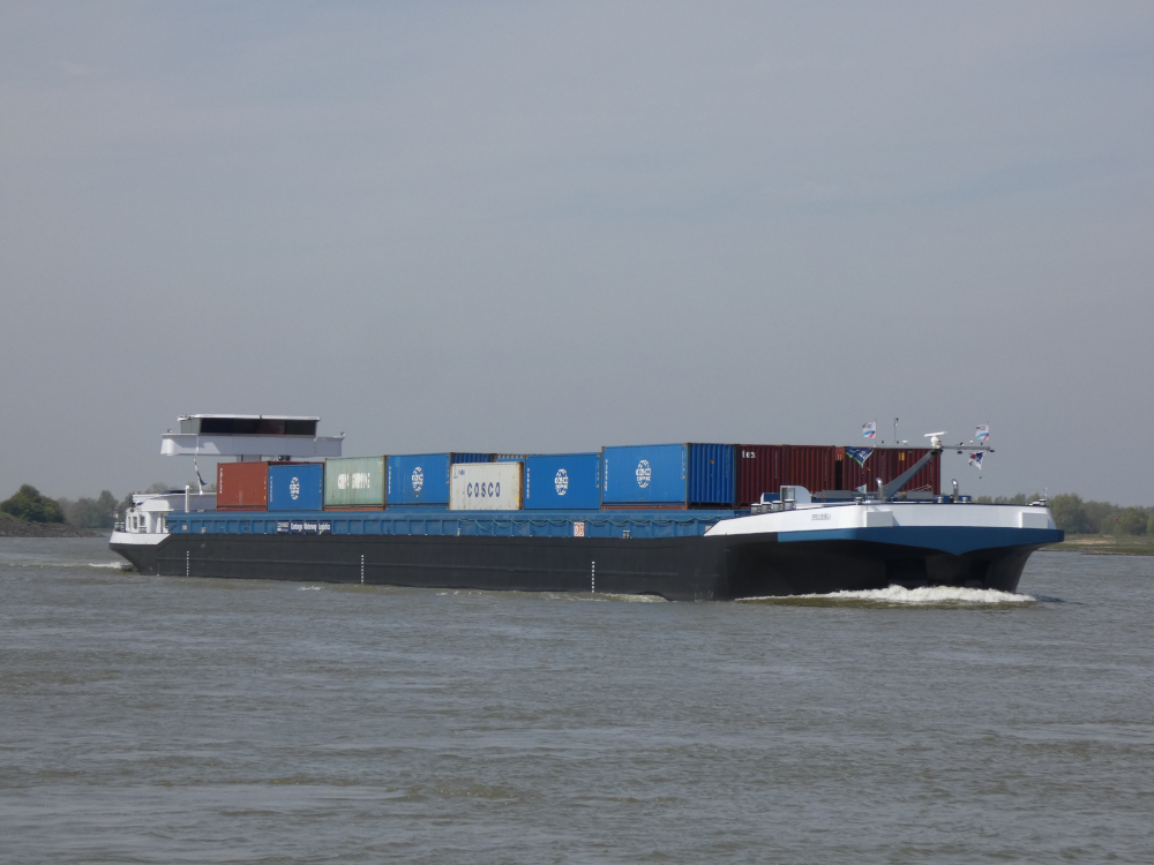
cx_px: 577
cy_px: 432
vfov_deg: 10.7
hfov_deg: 14.3
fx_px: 4601
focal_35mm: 138
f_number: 5.6
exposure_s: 1/640
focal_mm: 24.7
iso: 80
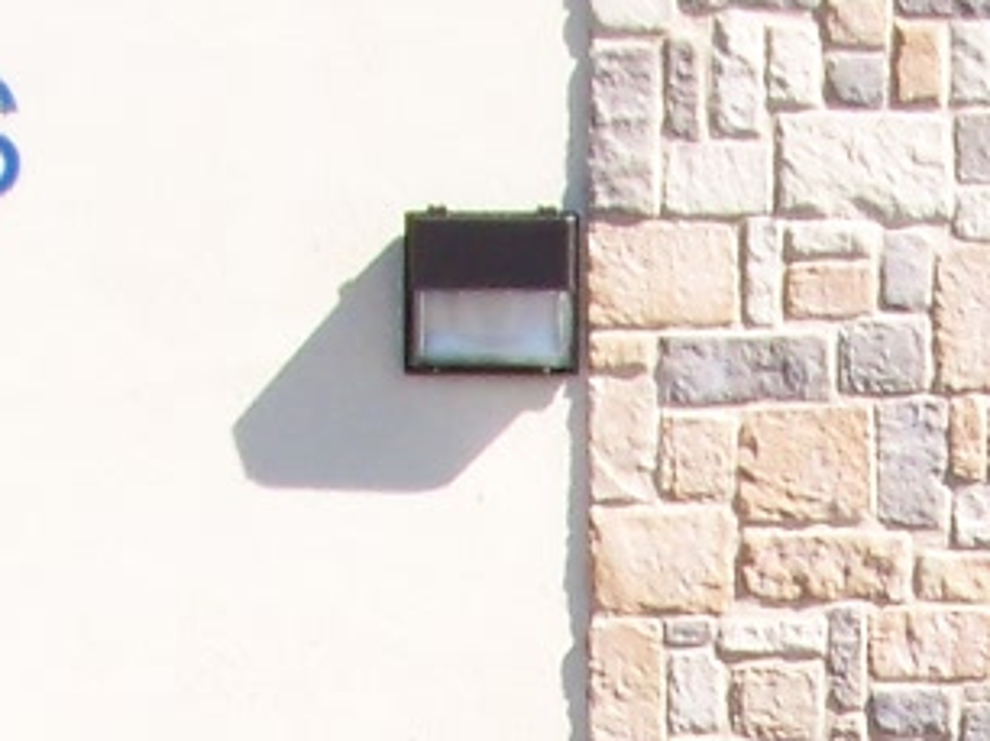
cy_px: 1754
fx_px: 6316
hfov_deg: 8.8
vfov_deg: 6.4
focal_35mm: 221
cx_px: 1365
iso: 64
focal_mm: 5.85
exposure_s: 1/640
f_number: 2.8
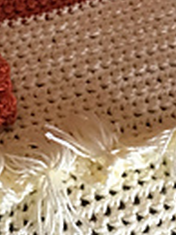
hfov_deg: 10.3
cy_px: 51
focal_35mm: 143
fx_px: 973
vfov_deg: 13.8
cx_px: 53
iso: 64
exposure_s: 1/15
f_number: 2.2
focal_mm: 4.15
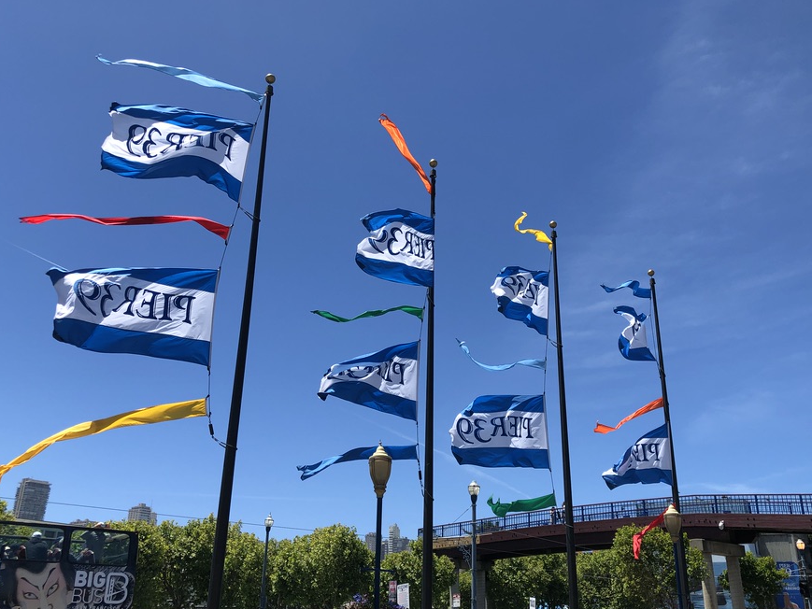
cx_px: 408
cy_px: 318
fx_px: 774
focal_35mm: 33
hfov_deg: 55.3
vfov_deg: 42.9
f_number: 1.8
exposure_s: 1/1919
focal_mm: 4
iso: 20
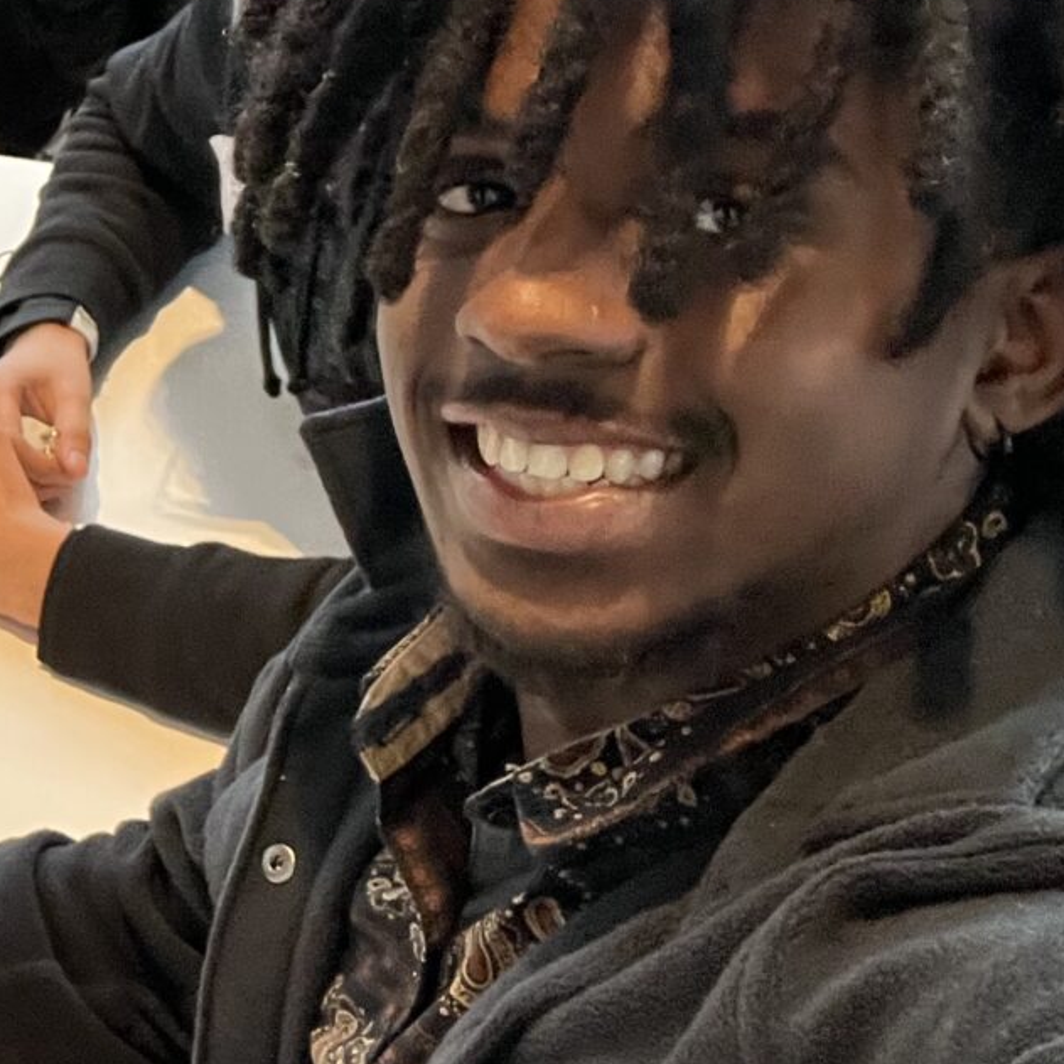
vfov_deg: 26.0
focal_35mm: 66
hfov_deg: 20.9
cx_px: -656
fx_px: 2295
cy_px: 352
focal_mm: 2.71
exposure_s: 1/60
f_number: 2.2
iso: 250
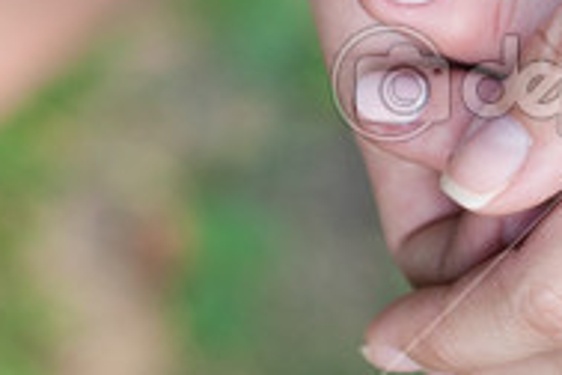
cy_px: 88
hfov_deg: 7.6
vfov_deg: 5.1
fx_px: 4215
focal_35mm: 270
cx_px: 671
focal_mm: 50
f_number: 2.5
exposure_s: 1/320
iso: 200
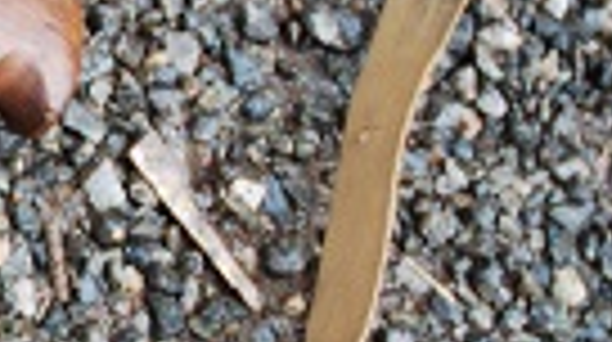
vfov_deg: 7.9
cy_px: 187
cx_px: -495
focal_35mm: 153
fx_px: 2479
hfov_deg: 12.8
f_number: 4
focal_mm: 22
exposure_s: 1/60
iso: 200
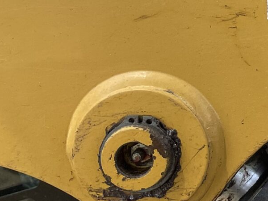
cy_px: -121
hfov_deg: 14.8
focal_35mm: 111
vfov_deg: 12.5
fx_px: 859
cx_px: 524
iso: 32
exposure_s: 1/947
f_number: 1.6
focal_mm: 4.2
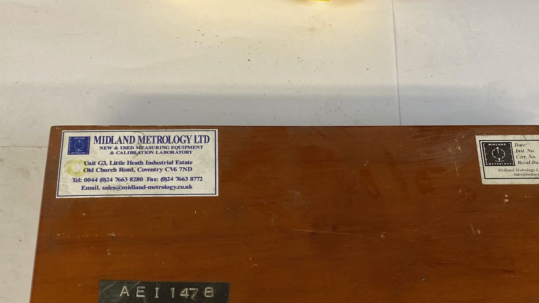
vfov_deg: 24.1
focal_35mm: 47
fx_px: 672
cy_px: 317
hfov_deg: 43.6
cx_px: 316
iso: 125
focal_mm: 4.25
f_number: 1.8
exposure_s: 1/100
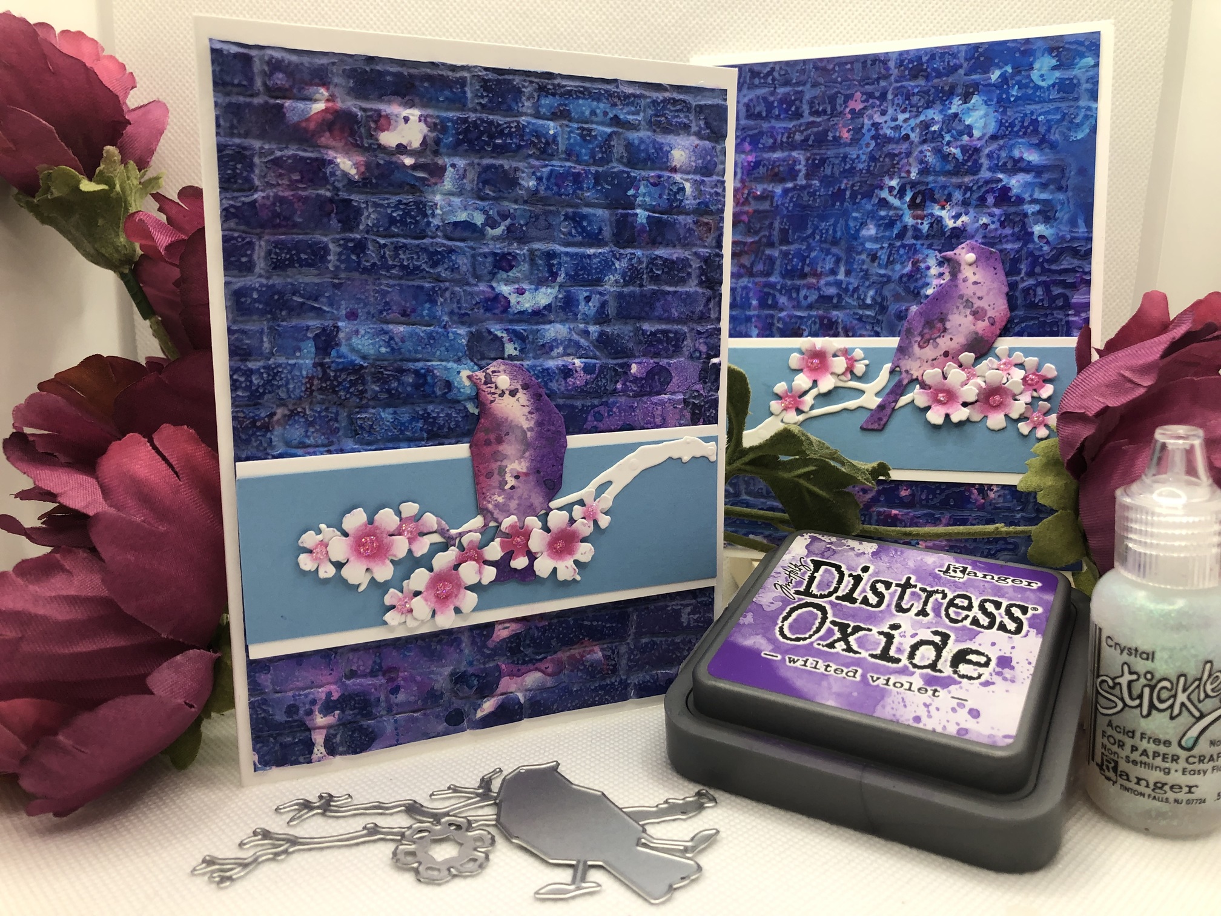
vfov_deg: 49.7
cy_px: 458
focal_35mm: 28
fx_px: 988
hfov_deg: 63.4
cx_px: 610
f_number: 1.8
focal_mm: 3.99
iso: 40
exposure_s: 1/120
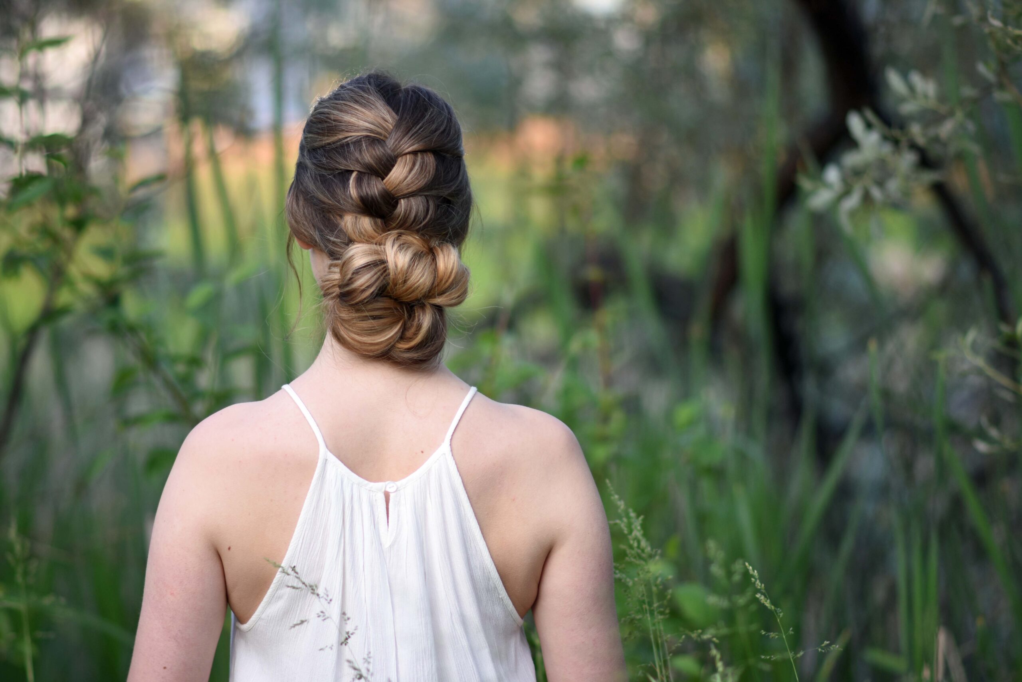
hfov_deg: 16.1
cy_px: 341
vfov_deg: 10.8
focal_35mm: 128
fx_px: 3620
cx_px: 511
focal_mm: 85
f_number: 1.8
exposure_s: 1/400
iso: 200
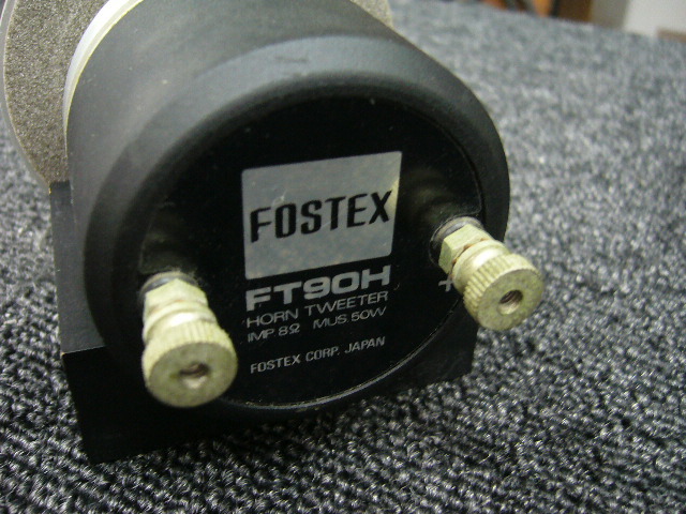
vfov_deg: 40.7
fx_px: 694
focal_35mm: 35
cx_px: 343
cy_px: 257
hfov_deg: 52.6
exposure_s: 1/8
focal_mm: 5.8
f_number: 2.8
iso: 200
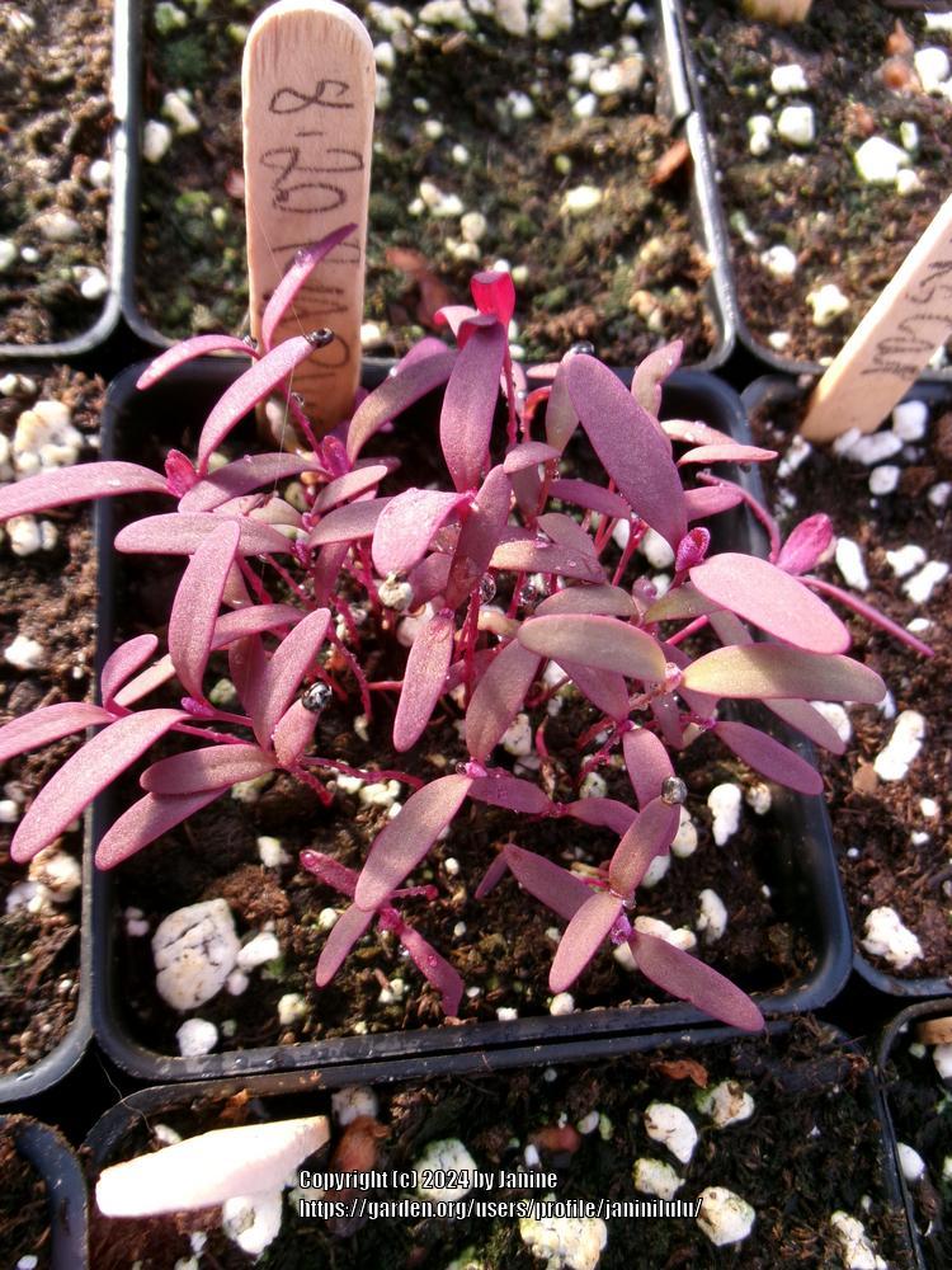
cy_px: 635
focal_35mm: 28
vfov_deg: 63.4
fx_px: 1027
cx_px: 476
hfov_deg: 49.7
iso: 106
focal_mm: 5.1
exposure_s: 1/34
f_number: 3.9
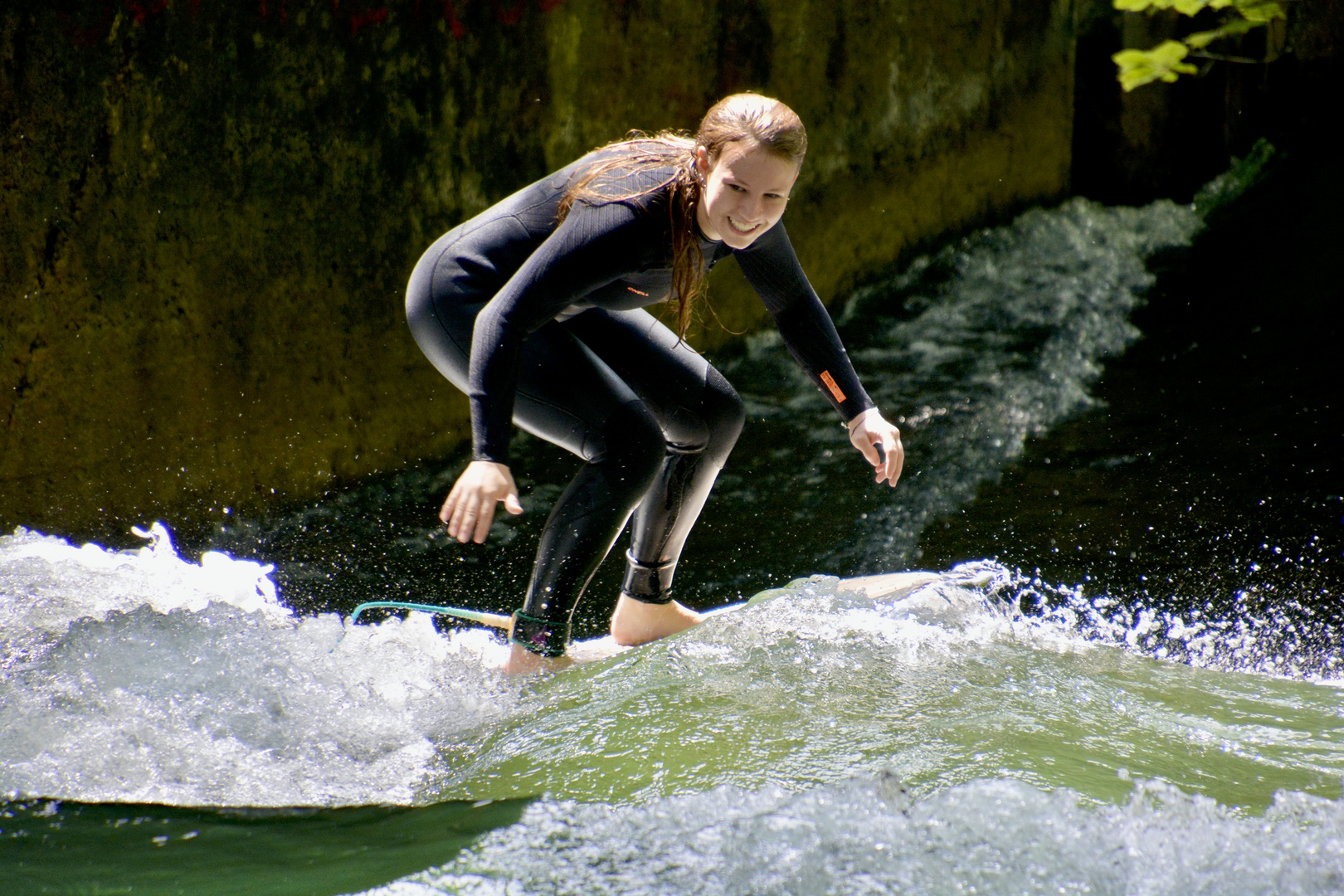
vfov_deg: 3.1
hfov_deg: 4.6
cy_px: 448
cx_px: 672
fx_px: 16799
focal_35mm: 450
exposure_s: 1/750
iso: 800
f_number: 6.3
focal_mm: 300
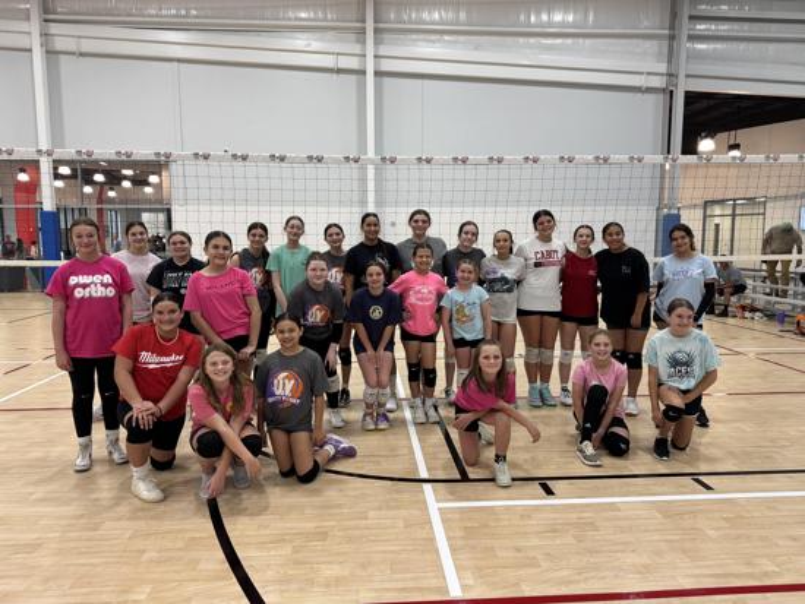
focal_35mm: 24
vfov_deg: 56.9
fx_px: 558
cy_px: 302
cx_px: 402
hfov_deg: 71.6
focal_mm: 6.76
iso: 200
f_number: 1.78
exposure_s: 1/121
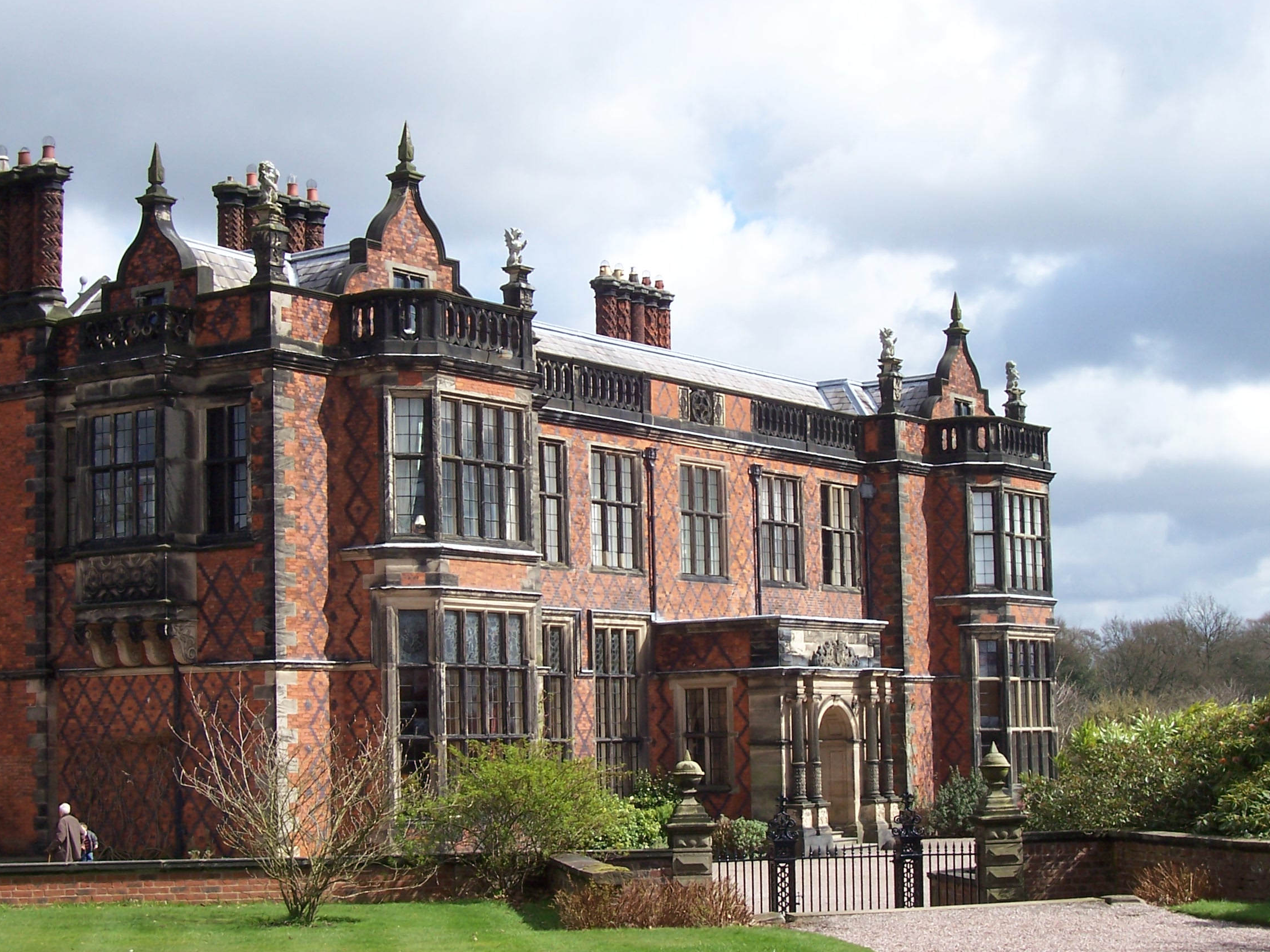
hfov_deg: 29.0
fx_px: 2458
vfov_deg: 21.9
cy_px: 478
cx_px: 642
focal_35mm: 67
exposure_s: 1/180
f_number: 6.7
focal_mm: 10.8
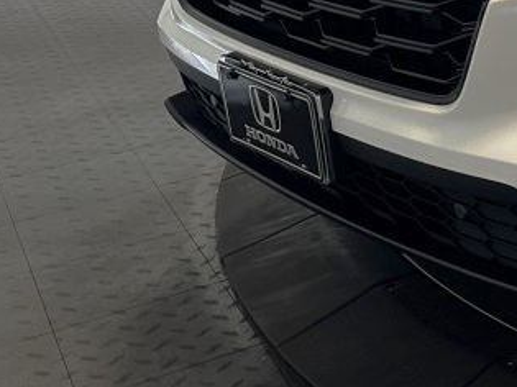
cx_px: 806
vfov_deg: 18.2
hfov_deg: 20.8
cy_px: -31
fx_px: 1165
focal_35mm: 78
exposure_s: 1/60
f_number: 1.78
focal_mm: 6.86
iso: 160
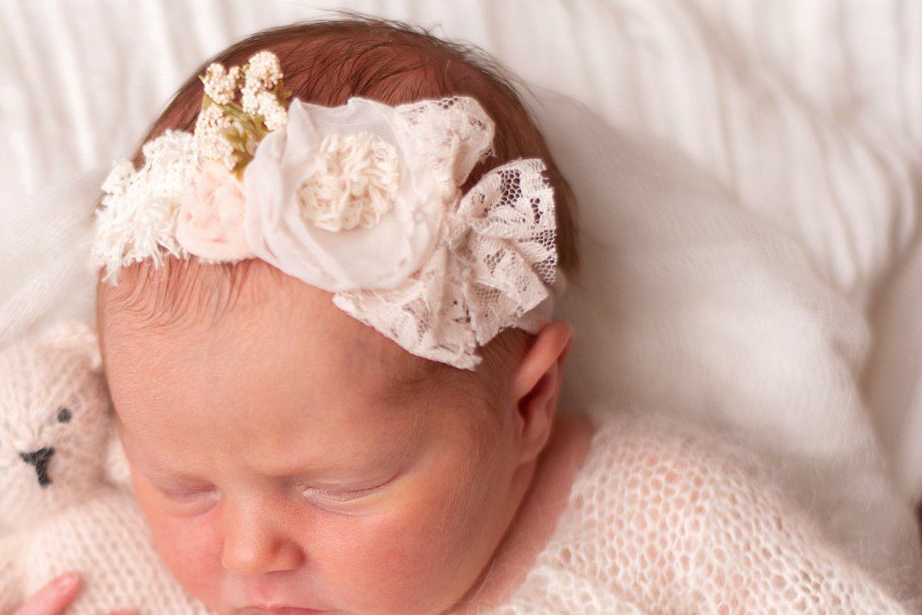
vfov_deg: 14.1
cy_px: 472
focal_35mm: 97
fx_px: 2485
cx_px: 200
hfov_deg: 20.8
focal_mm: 50
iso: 125
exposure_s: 1/125
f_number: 2
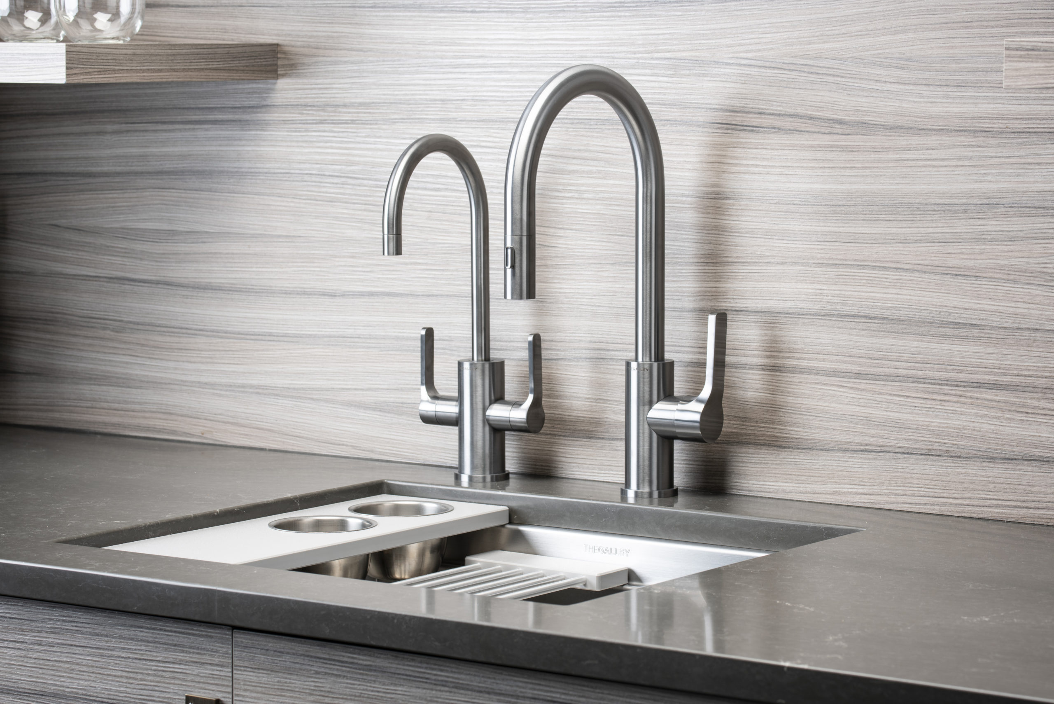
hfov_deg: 19.4
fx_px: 3075
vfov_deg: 13.1
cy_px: 352
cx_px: 527
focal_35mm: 105
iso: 160
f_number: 11
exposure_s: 1/160
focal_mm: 105
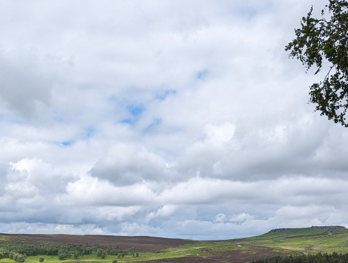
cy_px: 268
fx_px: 534
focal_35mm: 53
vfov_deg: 26.1
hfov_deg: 36.0
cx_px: 140
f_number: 1.85
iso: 46
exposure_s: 1/1984
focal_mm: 6.81
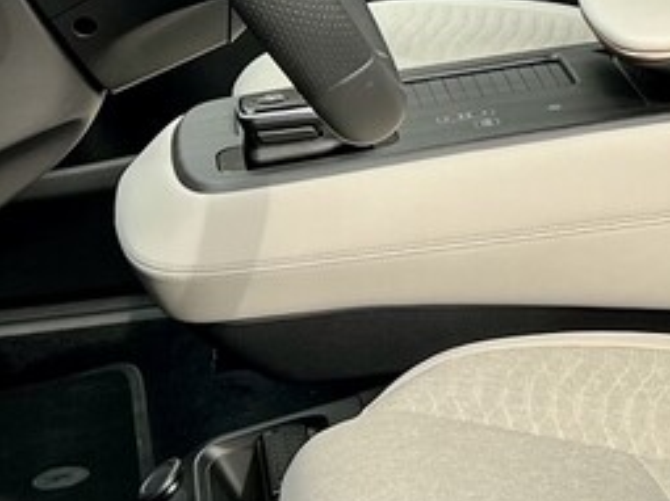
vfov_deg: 10.6
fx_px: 2631
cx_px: 863
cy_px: -207
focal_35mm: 136
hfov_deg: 14.0
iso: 50
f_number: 1.5
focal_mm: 5.7
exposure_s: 1/377
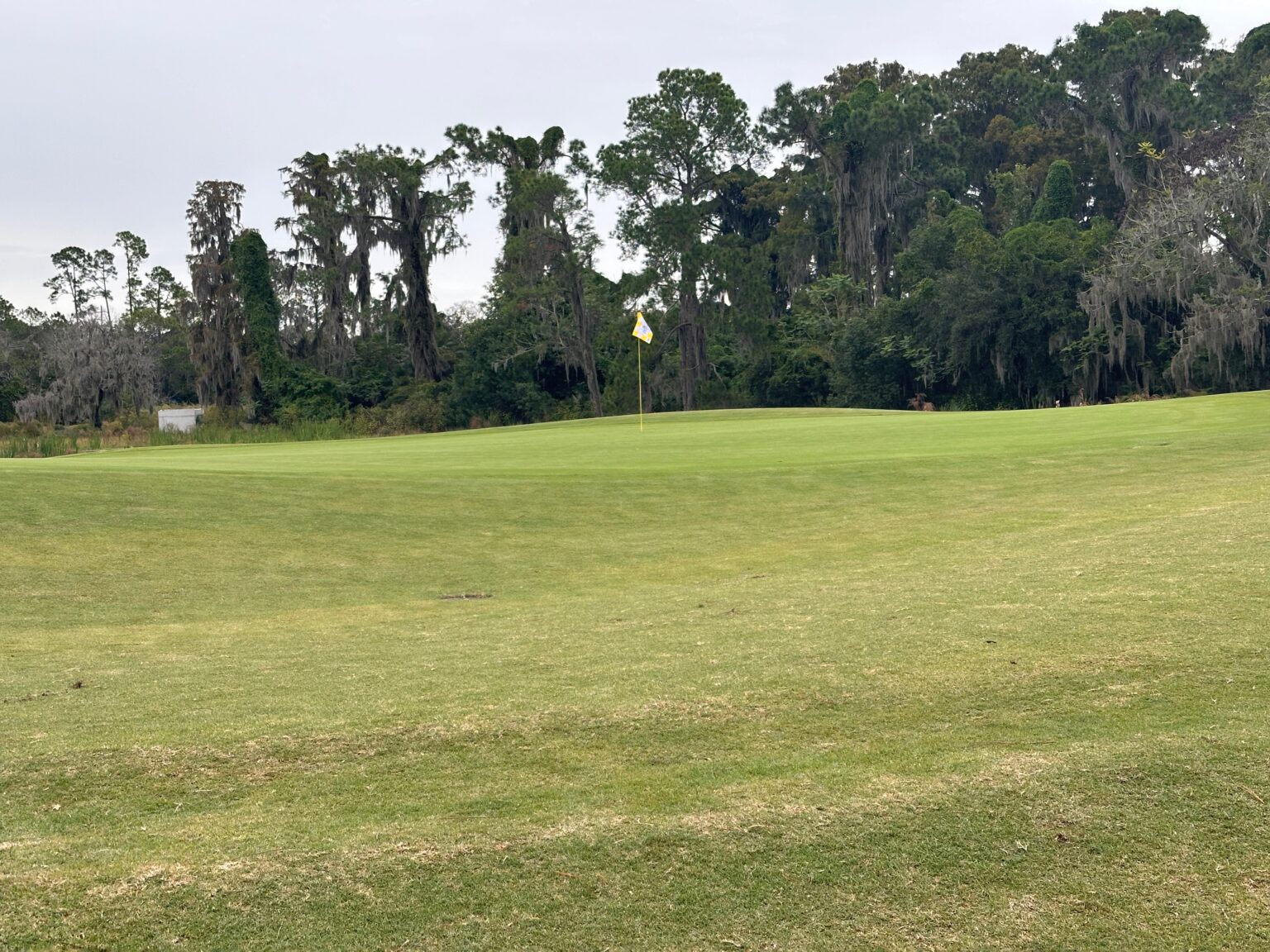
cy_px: 476
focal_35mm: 48
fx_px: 1761
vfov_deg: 30.3
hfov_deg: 39.7
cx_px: 635
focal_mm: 6.86
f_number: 1.78
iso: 64
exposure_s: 1/681
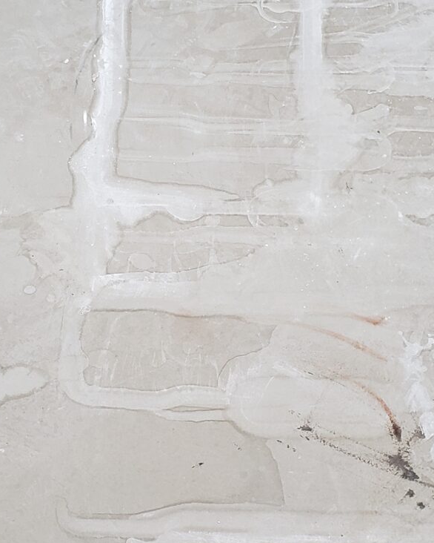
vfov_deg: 26.8
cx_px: 191
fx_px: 1139
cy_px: 249
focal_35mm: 71
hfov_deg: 21.6
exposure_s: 1/60
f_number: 2.4
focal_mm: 4.3
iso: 160
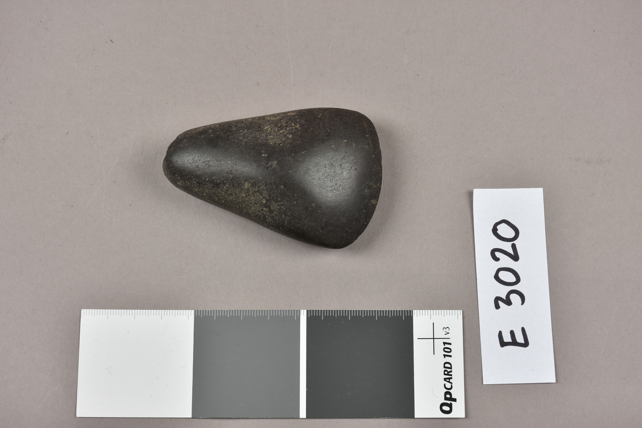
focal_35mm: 72
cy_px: 214
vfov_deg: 18.9
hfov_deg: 28.1
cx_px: 321
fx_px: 1284
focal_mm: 48
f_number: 8
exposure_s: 1/10
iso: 100
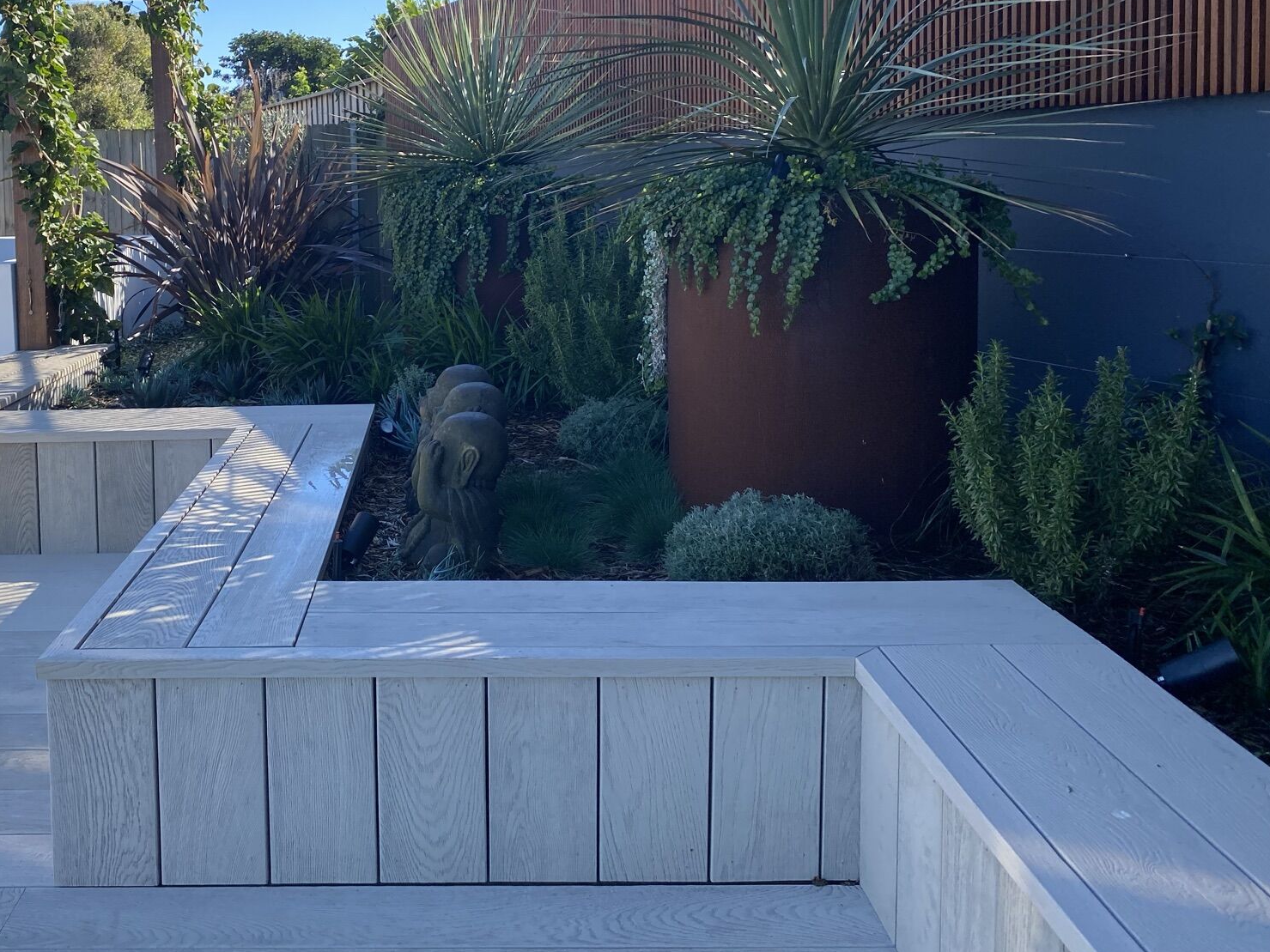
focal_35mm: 36
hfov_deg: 50.3
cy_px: 302
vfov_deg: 39.1
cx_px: 410
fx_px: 1321
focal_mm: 4.25
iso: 32
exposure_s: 1/877
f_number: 1.8
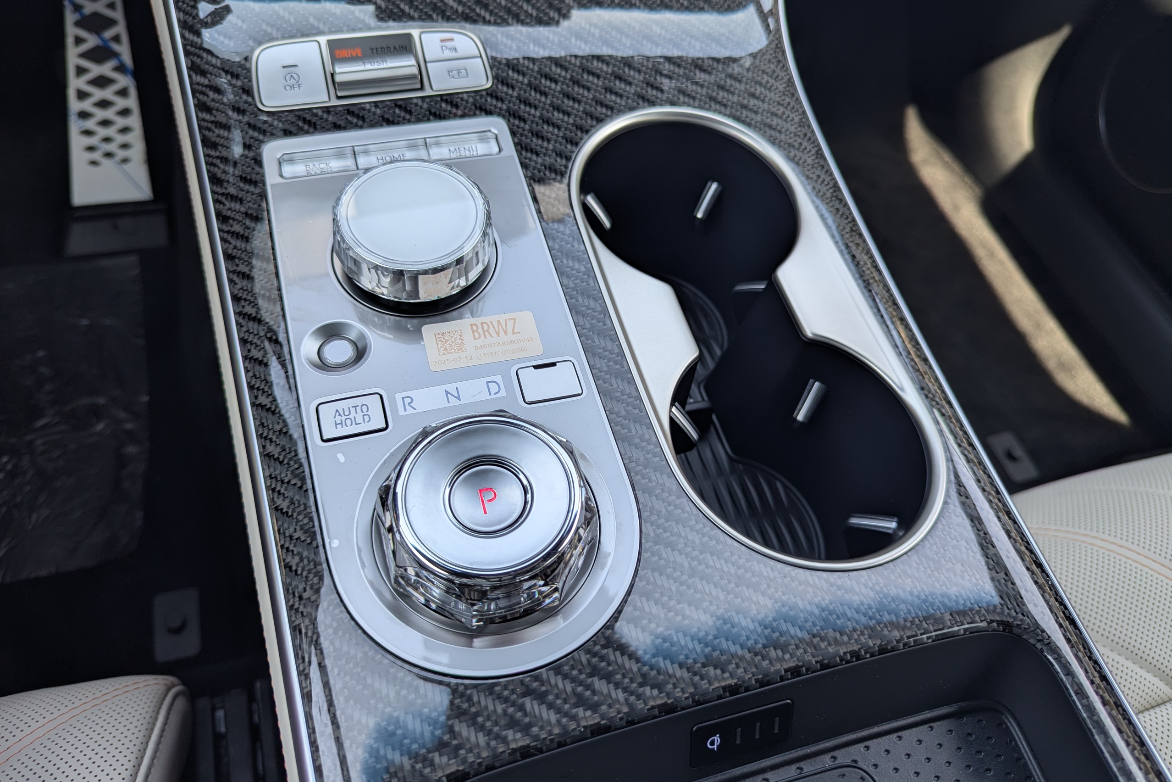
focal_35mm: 25
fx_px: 814
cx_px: 586
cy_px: 356
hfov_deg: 71.5
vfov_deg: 51.2
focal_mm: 6.81
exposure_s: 1/212
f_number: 1.85
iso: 56
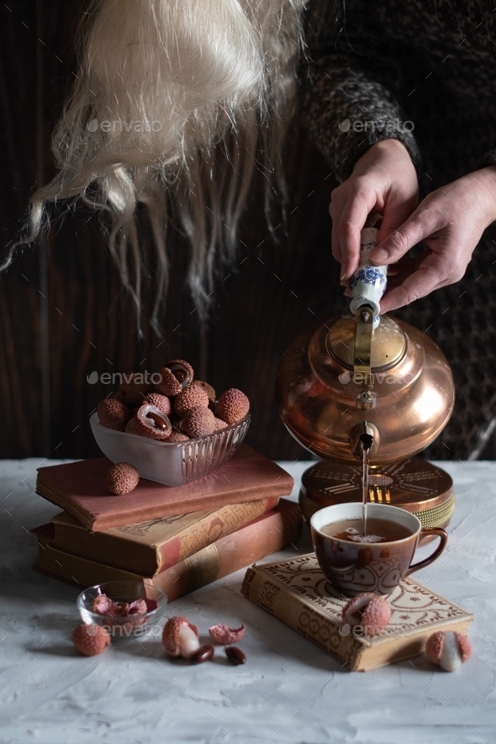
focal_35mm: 75
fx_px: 1550
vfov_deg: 27.0
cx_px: 248
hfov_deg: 18.2
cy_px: 372
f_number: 2
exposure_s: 1/100
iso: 320
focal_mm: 50
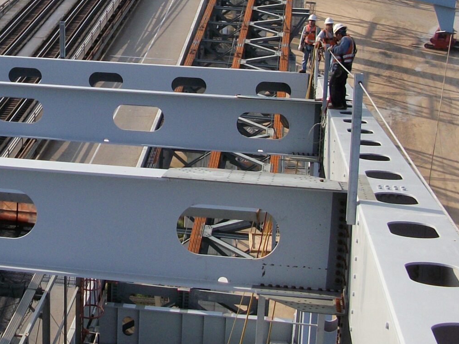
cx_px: -9
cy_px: -23
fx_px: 1180
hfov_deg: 21.2
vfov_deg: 16.2
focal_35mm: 89
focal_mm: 6.3
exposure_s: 1/800
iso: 80
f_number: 3.1
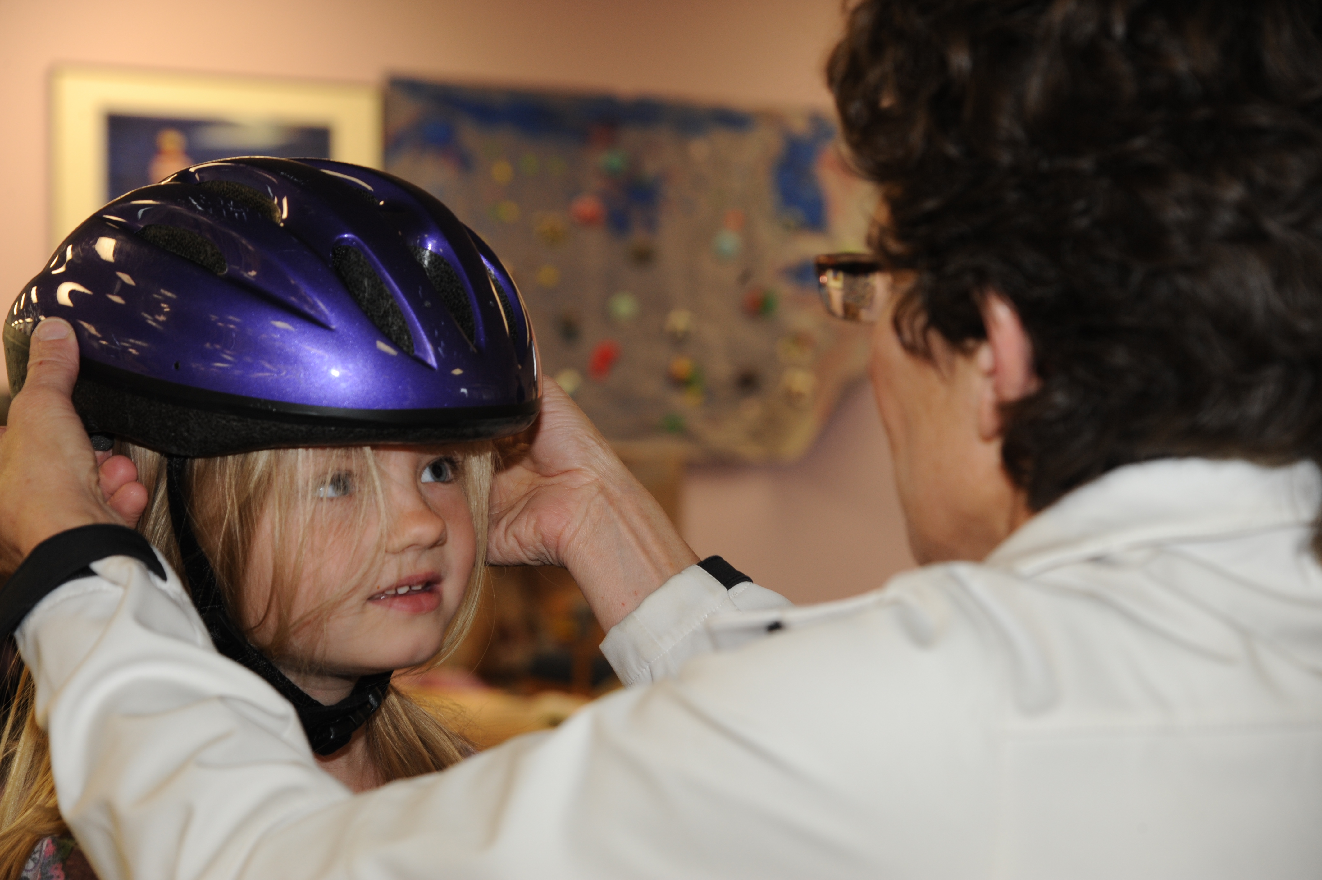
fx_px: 3376
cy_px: 440
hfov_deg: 22.2
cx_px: 661
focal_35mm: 92
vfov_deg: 14.8
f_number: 6.3
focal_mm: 92
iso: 800
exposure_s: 1/60
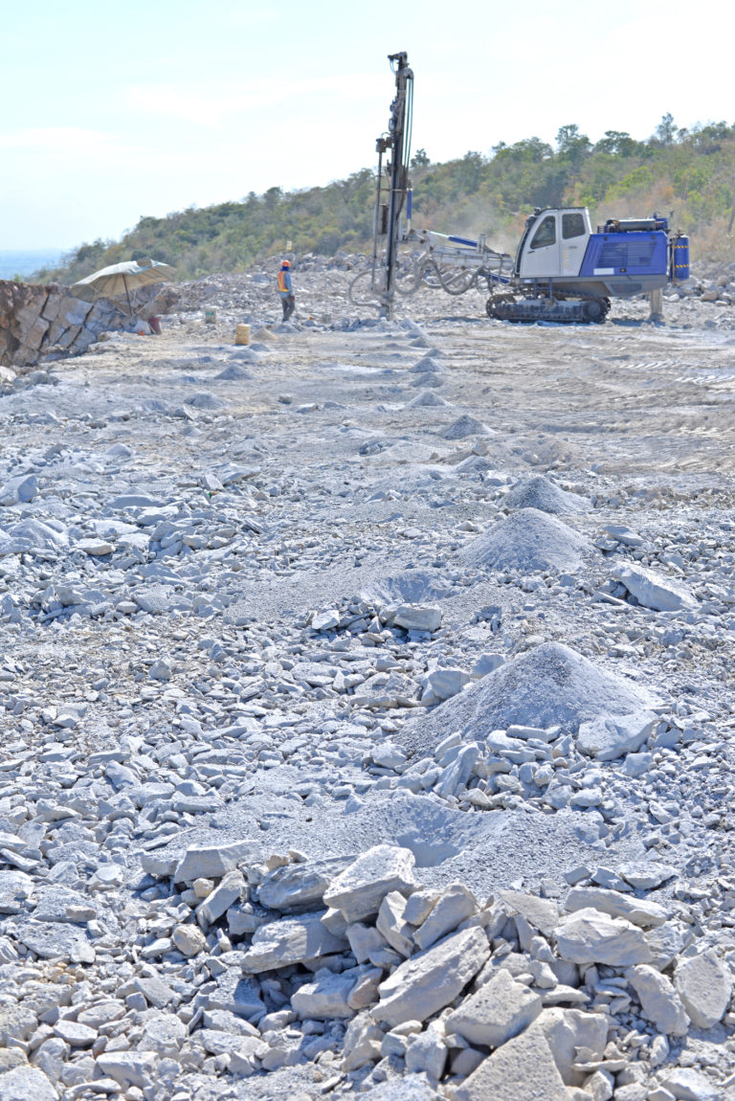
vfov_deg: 39.6
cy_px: 550
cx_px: 368
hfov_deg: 27.0
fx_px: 1529
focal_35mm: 50
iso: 200
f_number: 8
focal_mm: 50
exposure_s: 1/800
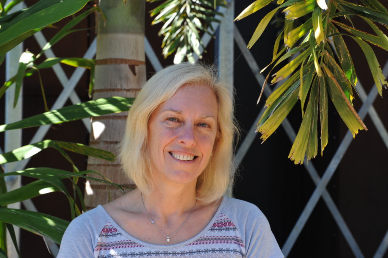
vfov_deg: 20.6
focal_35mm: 66
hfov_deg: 30.5
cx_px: 194
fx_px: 711
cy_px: 129
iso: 800
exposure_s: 1/320
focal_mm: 66
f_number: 9
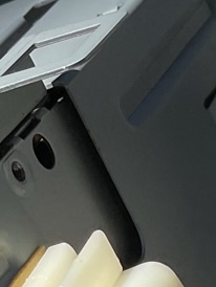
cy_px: 782
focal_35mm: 194
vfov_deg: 8.8
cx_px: 520
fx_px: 1612
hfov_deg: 7.2
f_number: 1.6
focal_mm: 4.2
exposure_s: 1/2882
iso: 32
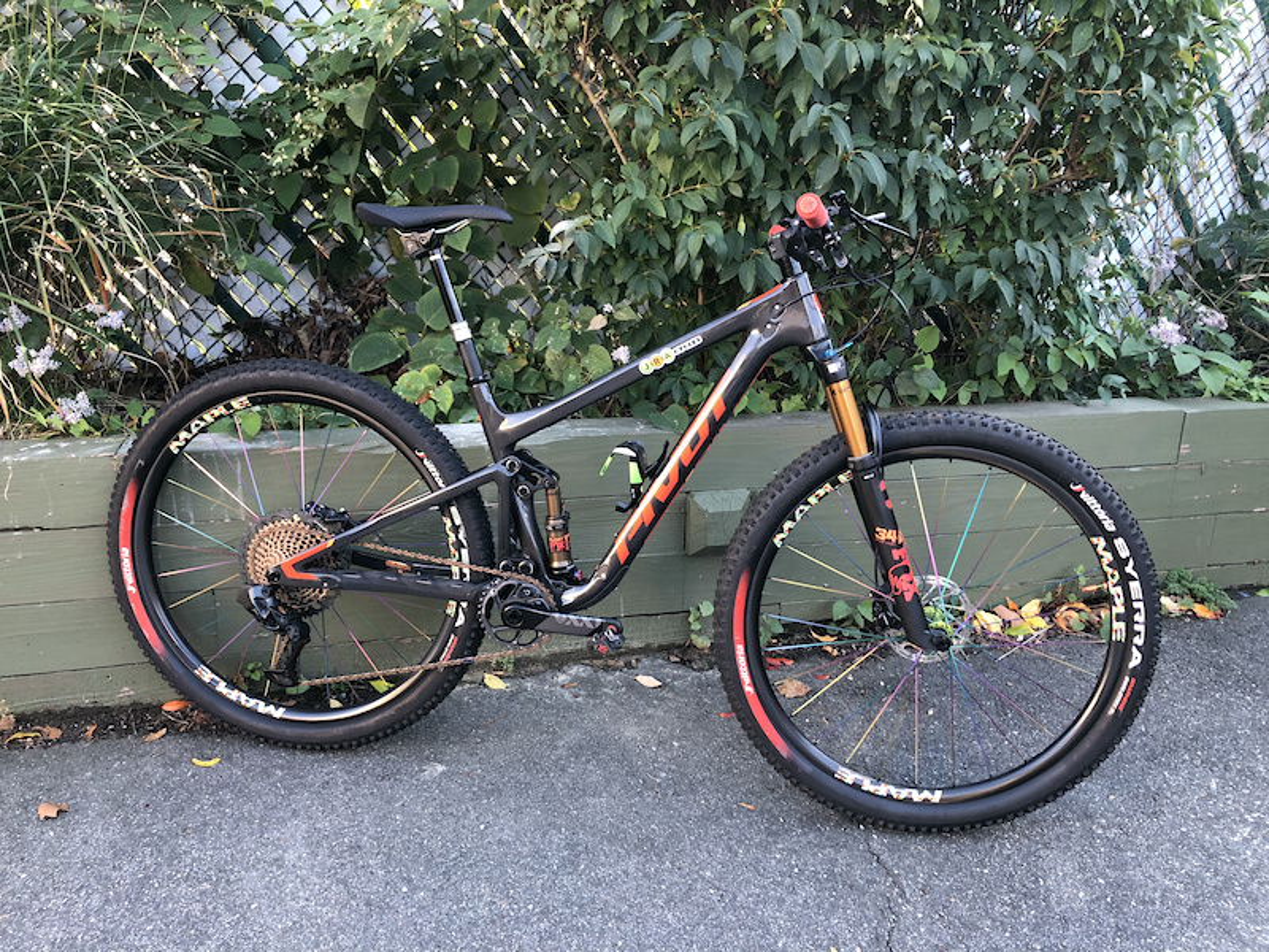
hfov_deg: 63.4
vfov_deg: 49.7
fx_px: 1026
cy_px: 476
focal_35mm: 28
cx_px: 634
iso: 25
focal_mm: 3.99
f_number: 1.8
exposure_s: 1/40
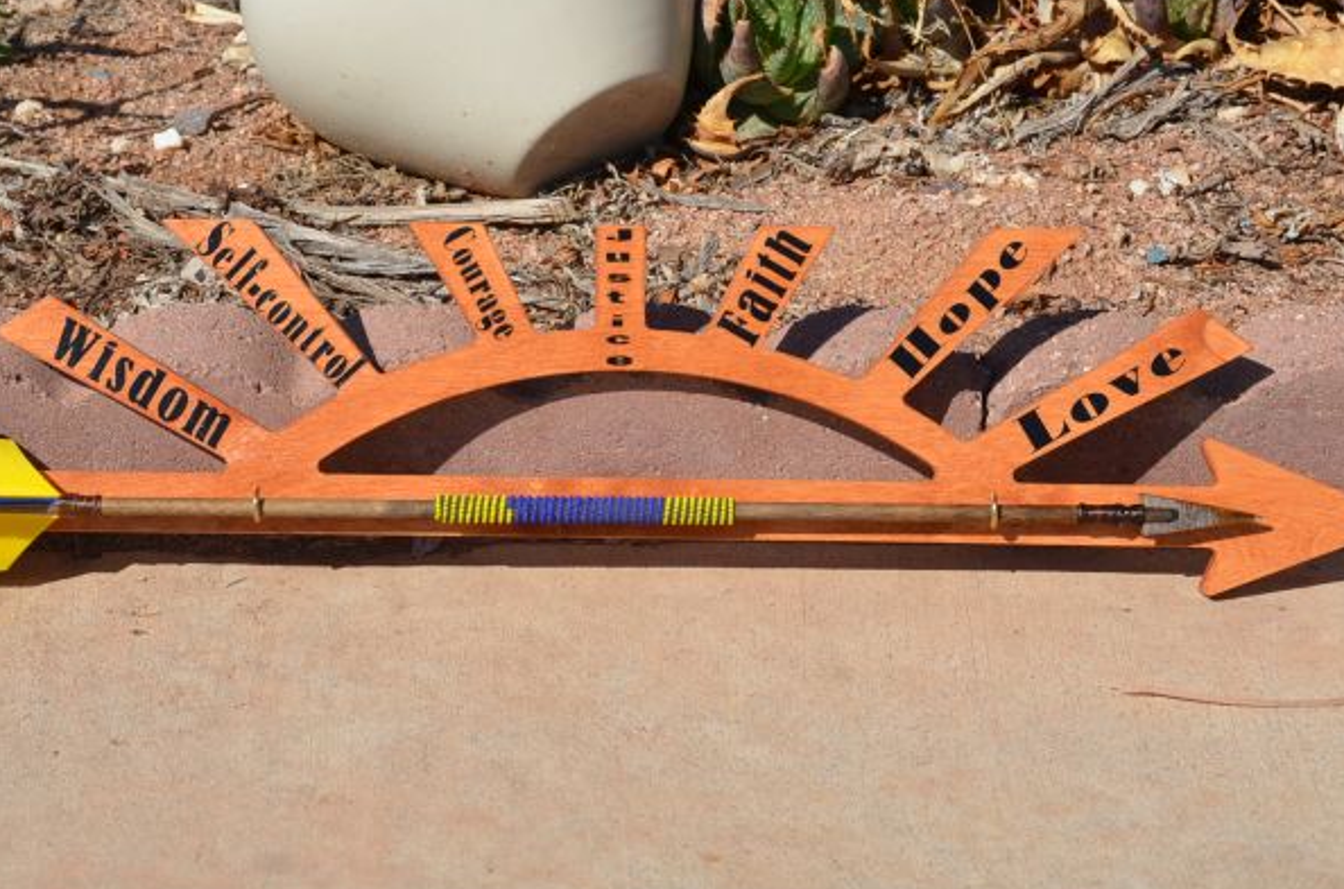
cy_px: 391
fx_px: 3613
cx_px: 554
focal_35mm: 97
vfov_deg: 14.0
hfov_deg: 21.1
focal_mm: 48
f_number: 9
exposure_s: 1/320
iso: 100
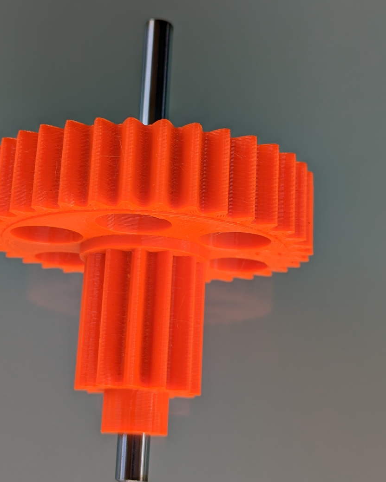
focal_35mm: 60
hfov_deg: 25.4
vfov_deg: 31.4
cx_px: 169
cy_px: 252
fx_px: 856
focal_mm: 6.81
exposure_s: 1/986
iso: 47
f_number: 1.85
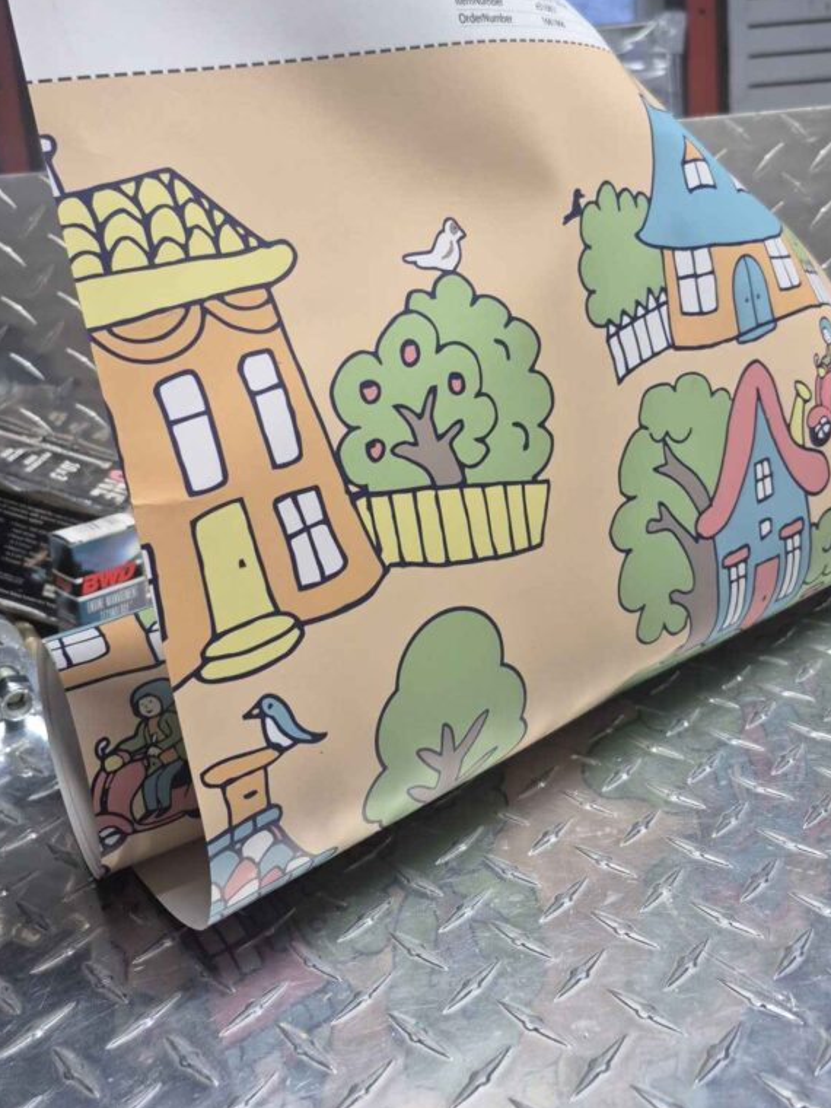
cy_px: 369
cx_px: 437
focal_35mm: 31
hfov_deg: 45.4
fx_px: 992
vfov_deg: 57.1
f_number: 1.8
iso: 125
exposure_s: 1/120
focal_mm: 5.4
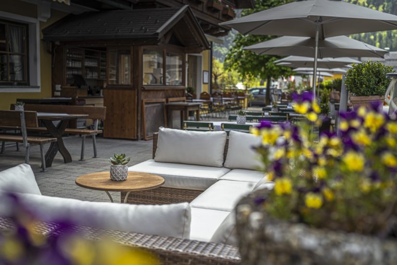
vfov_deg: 33.4
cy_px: 132
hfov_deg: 48.5
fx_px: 441
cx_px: 198
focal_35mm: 40
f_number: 2.8
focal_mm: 40
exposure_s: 1/800
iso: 100
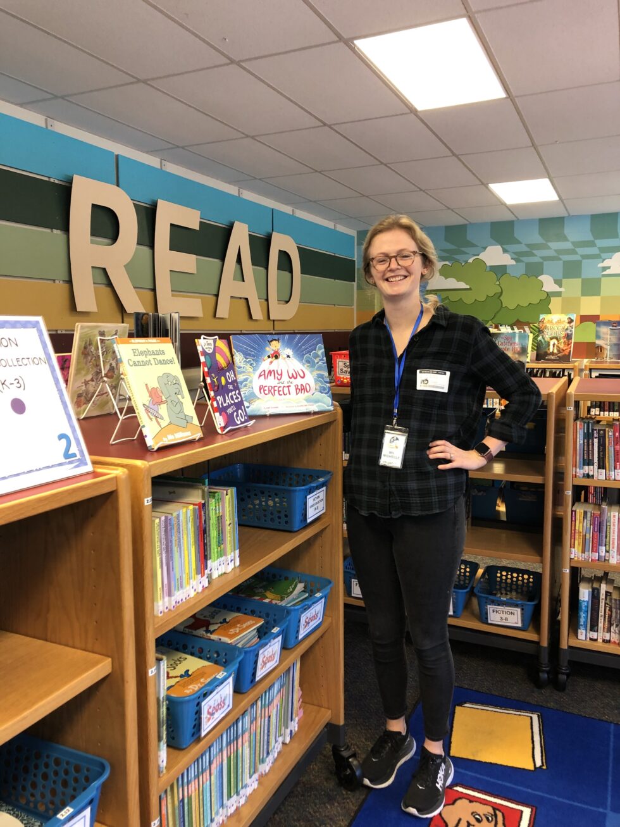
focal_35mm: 28
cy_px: 414
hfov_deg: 49.7
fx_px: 669
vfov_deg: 63.4
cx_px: 310
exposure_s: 1/15
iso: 40
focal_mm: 3.99
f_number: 1.8
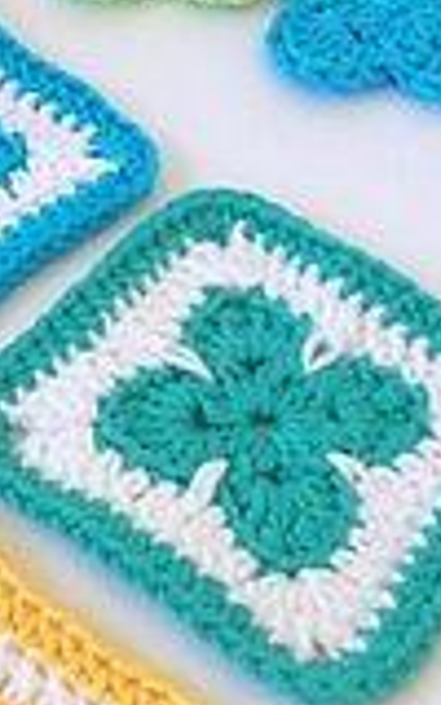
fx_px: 2096
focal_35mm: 109
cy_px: 88
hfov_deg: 11.6
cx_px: -165
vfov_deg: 18.8
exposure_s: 1/120
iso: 80
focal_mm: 4.12
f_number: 2.4
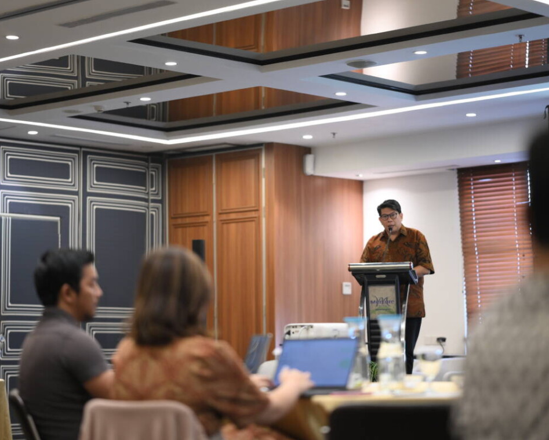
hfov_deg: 20.0
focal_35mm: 96
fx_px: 1560
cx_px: 277
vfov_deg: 16.0
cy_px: 220
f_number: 1.8
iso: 800
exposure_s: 1/160
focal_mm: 85
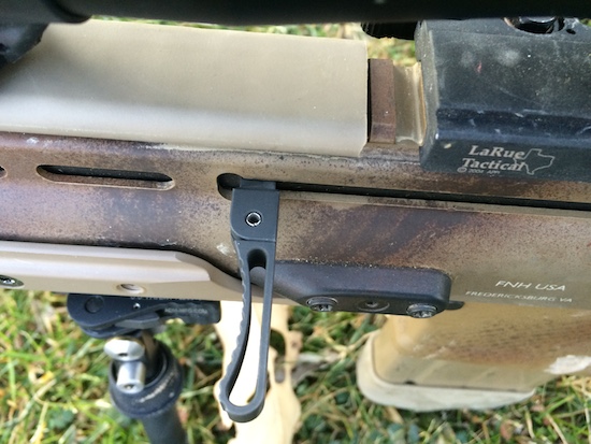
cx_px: 296
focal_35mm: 29
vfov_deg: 48.3
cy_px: 222
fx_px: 495
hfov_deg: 61.6
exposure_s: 1/30
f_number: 2.2
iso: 100
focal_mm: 4.15
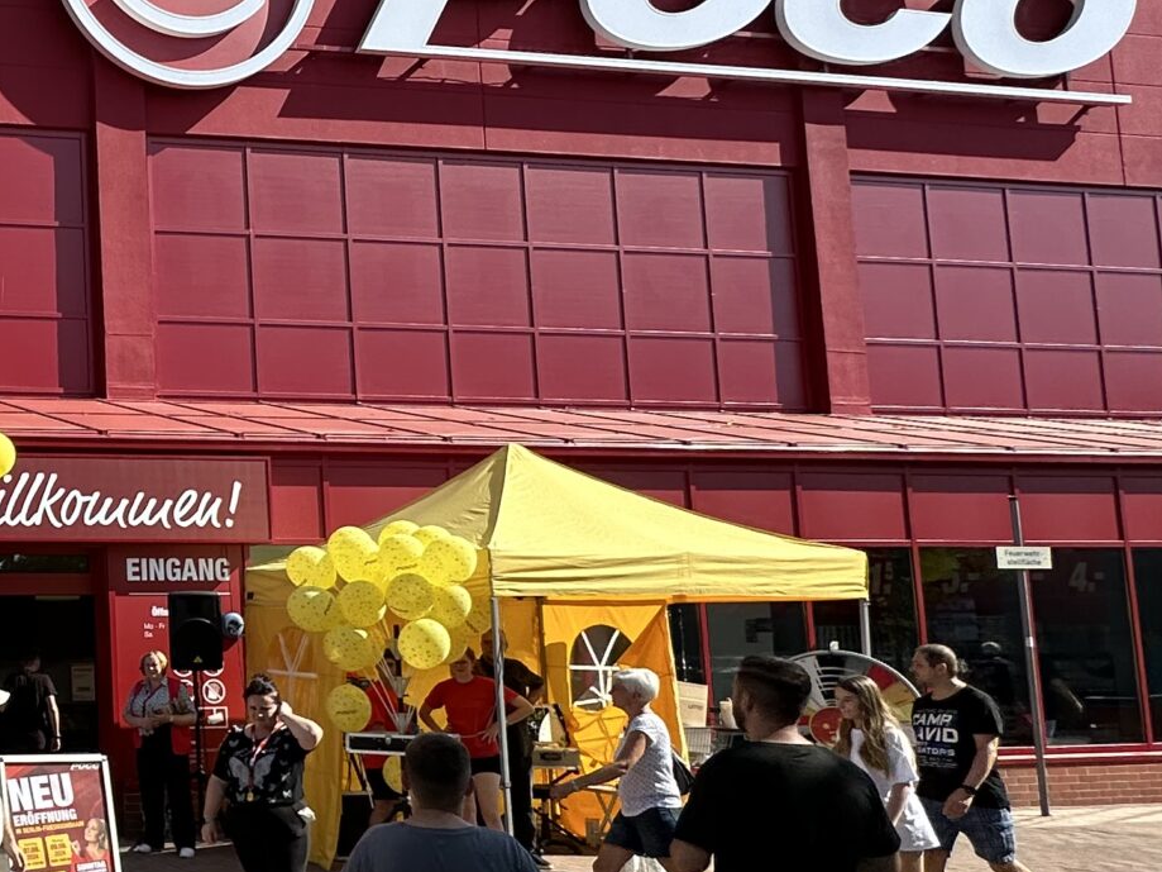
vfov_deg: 36.7
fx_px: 1309
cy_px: 525
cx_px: -245
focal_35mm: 39
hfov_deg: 36.5
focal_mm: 2.22
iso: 40
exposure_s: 1/1473
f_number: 2.2
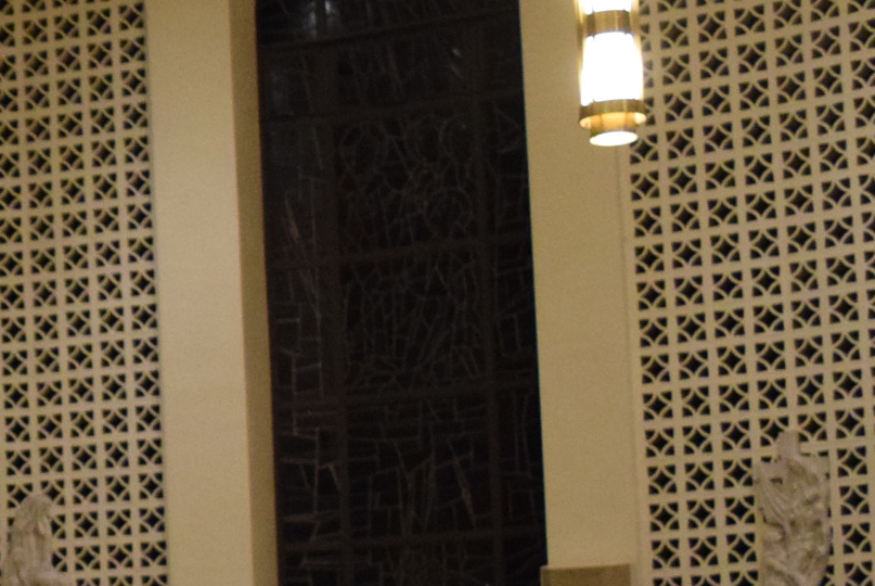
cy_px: 651
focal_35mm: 128
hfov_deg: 14.3
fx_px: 3111
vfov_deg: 10.6
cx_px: -671
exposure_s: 1/60
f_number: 3.8
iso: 2800
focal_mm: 23
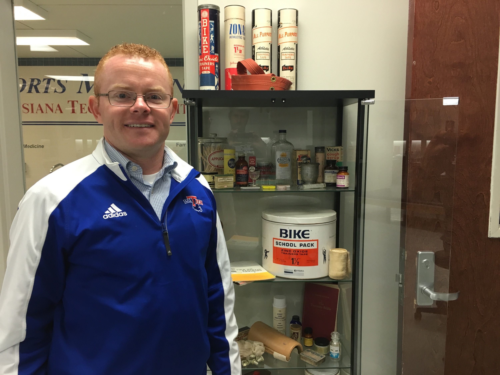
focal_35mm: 29
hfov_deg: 61.7
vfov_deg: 48.2
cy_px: 188
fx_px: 419
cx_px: 250
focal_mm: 4.15
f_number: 2.2
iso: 64
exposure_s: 1/30
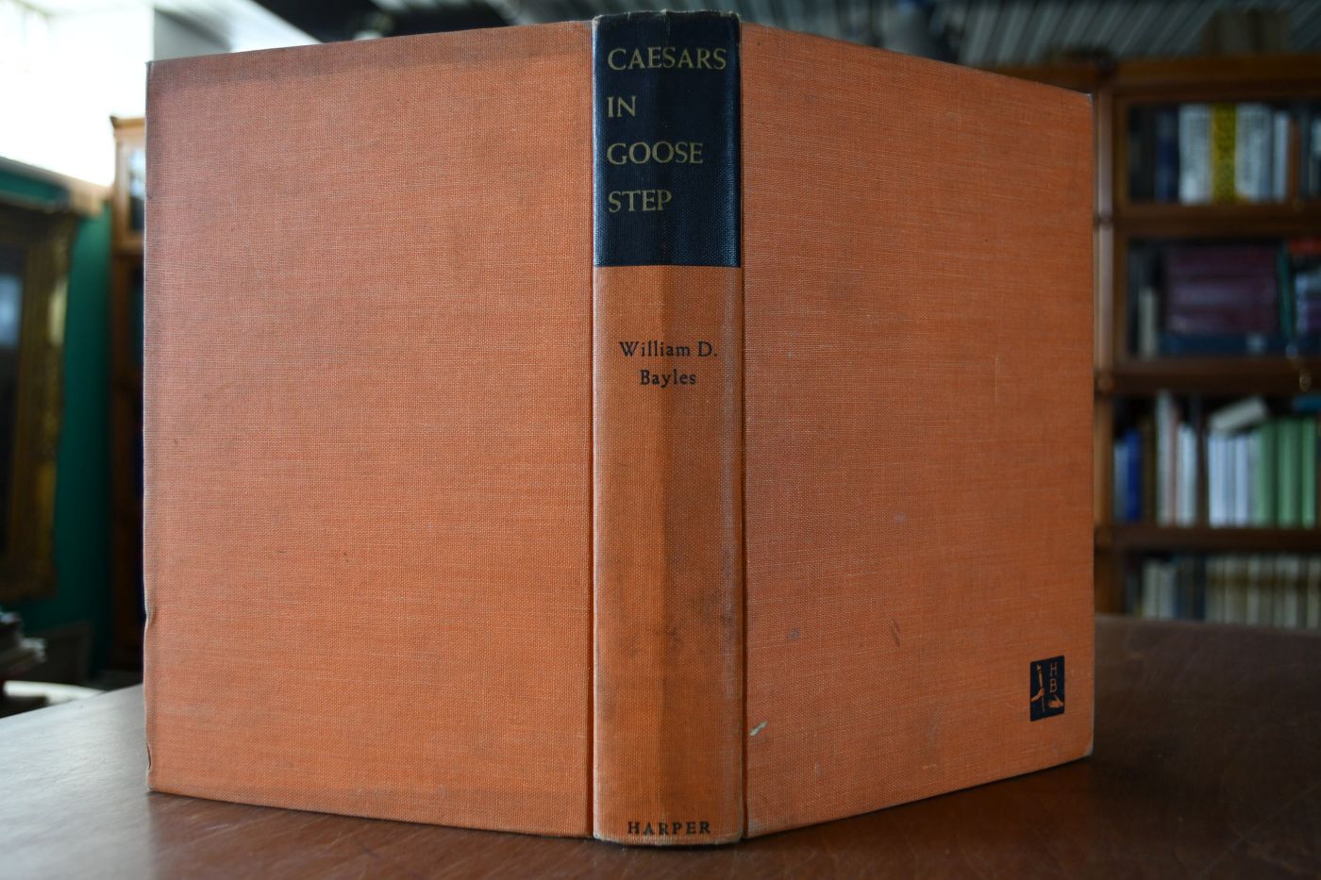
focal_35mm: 30
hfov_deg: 61.9
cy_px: 440
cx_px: 660
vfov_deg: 43.6
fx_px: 1101
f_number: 3.5
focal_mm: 20
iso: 800
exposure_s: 1/160
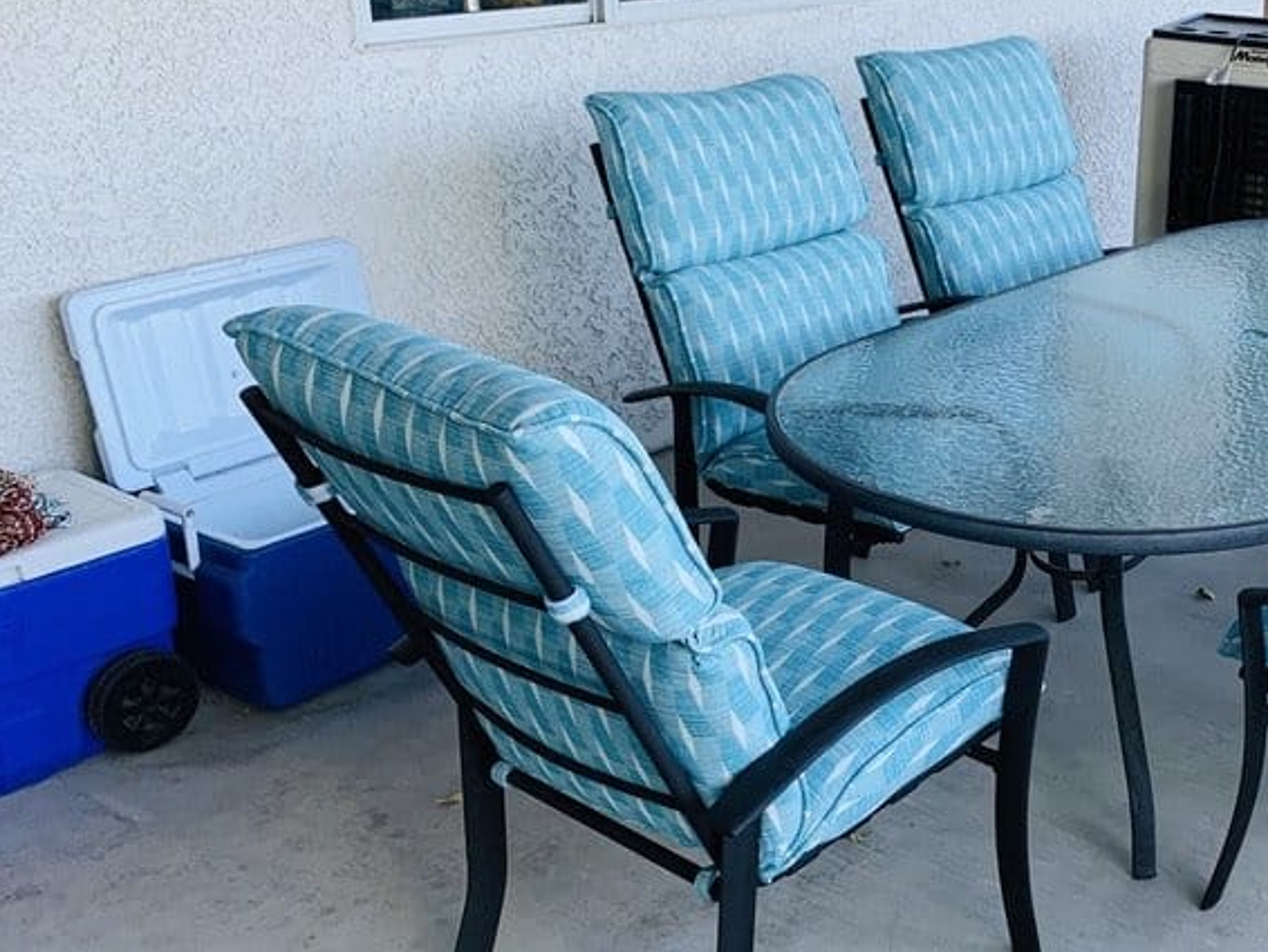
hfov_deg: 37.7
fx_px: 1722
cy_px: 524
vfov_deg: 30.9
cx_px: 1145
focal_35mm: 47
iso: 64
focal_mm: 4.25
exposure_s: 1/121
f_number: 1.8
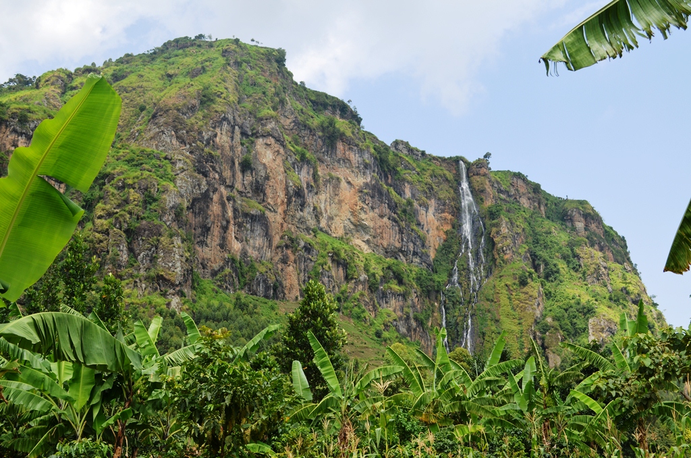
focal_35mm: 52
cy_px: 229
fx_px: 1006
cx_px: 346
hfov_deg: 37.9
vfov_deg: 25.6
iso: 180
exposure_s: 1/250
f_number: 8
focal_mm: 35
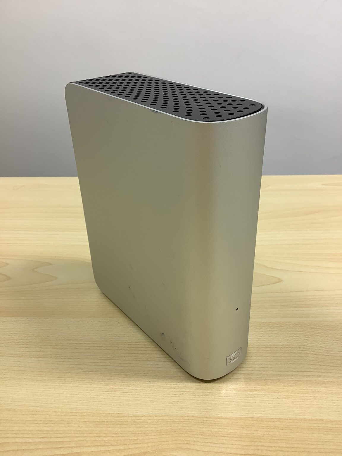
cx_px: 171
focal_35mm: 31
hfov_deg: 45.4
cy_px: 228
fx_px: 408
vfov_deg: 58.4
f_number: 2.4
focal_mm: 3.3
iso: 64
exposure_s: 1/50
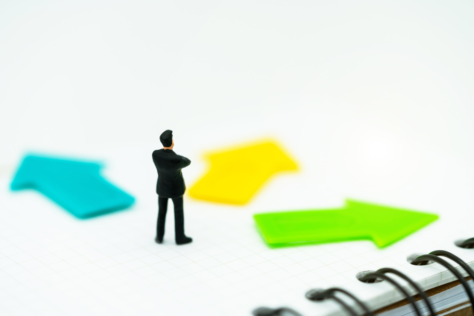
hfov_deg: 22.6
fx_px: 1185
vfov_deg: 15.2
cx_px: 237
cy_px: 158
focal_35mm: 90
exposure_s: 1/500
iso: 100
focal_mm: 90
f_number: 3.5
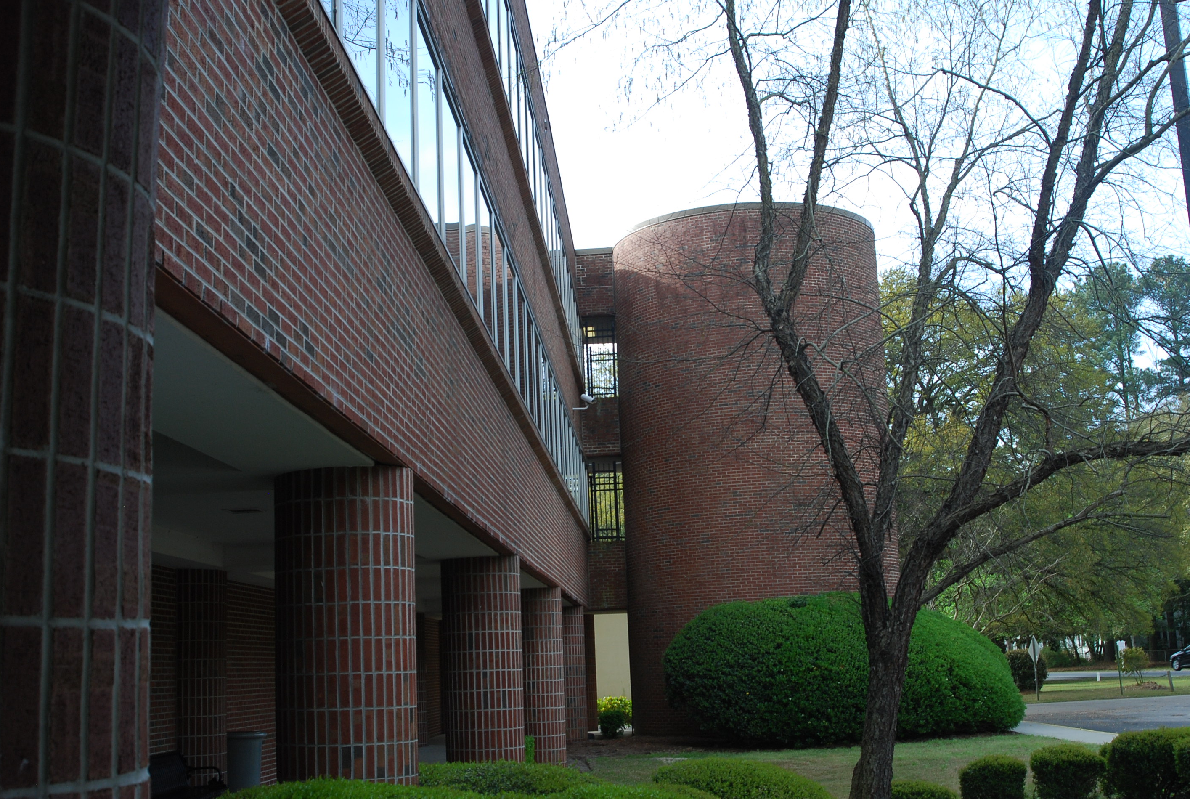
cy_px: 395
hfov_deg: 45.3
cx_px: 583
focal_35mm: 43
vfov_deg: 31.3
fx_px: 1424
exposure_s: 1/100
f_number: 9
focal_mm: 28
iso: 200
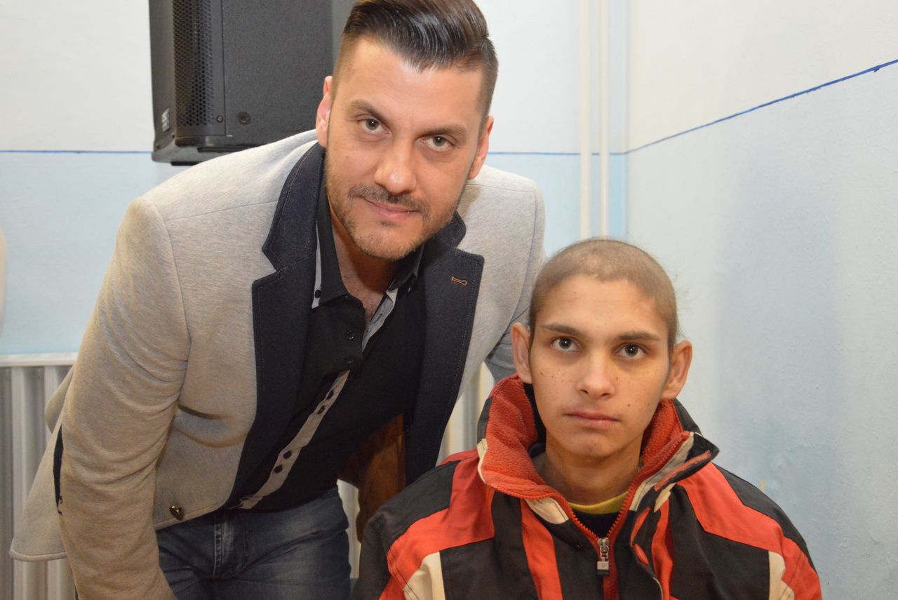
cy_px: 300
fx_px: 973
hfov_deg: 49.5
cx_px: 449
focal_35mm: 39
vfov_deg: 34.3
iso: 3200
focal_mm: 26
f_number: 4
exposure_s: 1/60
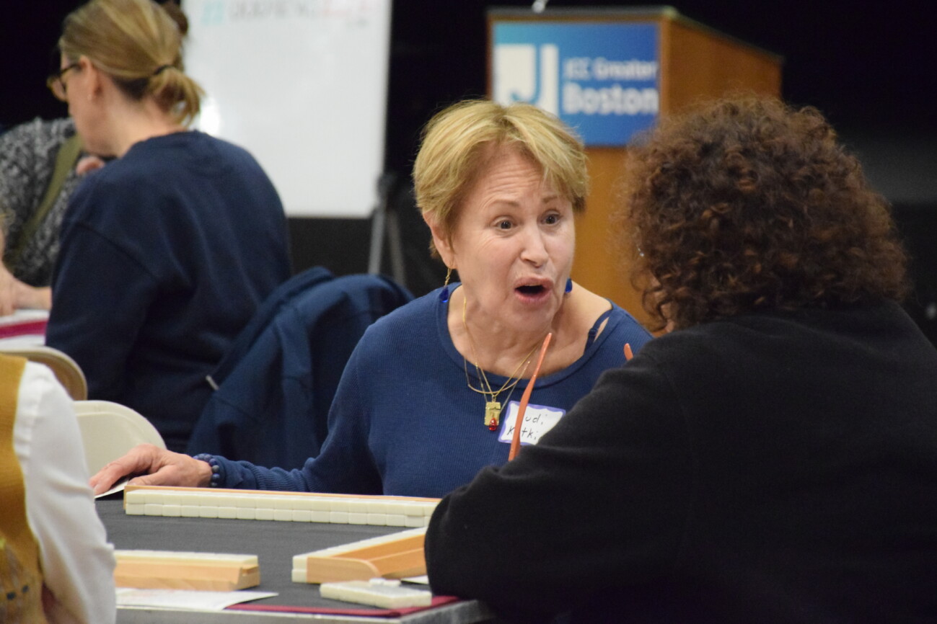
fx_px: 5465
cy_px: 312
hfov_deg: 9.8
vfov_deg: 6.5
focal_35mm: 210
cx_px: 468
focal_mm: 140
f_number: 5.6
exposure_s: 1/60
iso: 9000
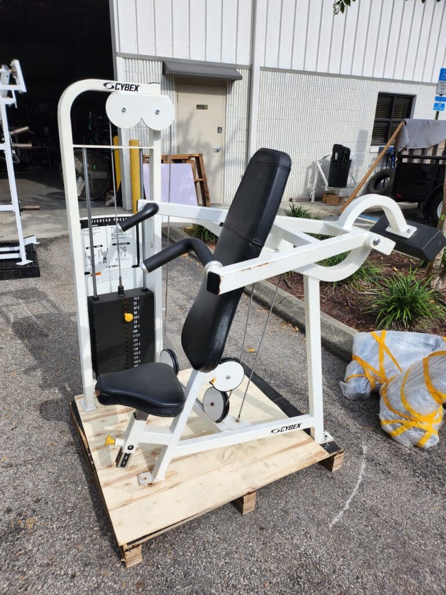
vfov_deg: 71.6
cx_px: 223
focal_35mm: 24
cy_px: 298
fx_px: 412
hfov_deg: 56.8
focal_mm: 5
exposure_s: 1/2378
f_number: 1.8
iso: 50
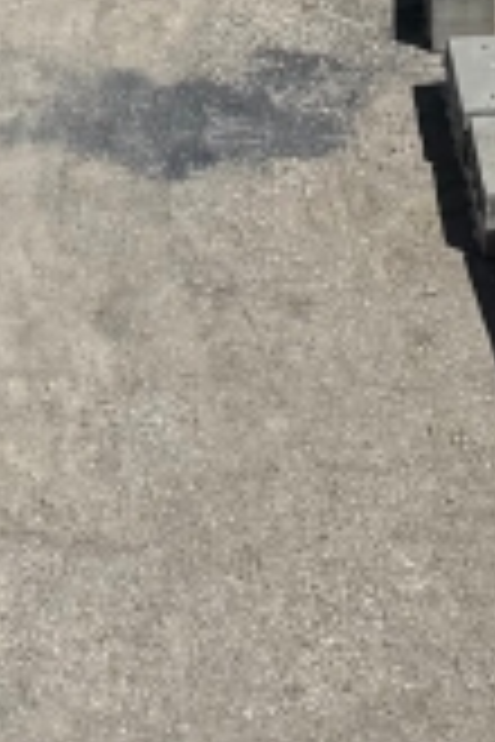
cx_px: 594
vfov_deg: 9.6
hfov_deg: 7.5
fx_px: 3753
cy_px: -1196
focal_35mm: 182
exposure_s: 1/10417
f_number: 1.78
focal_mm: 6.76
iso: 80
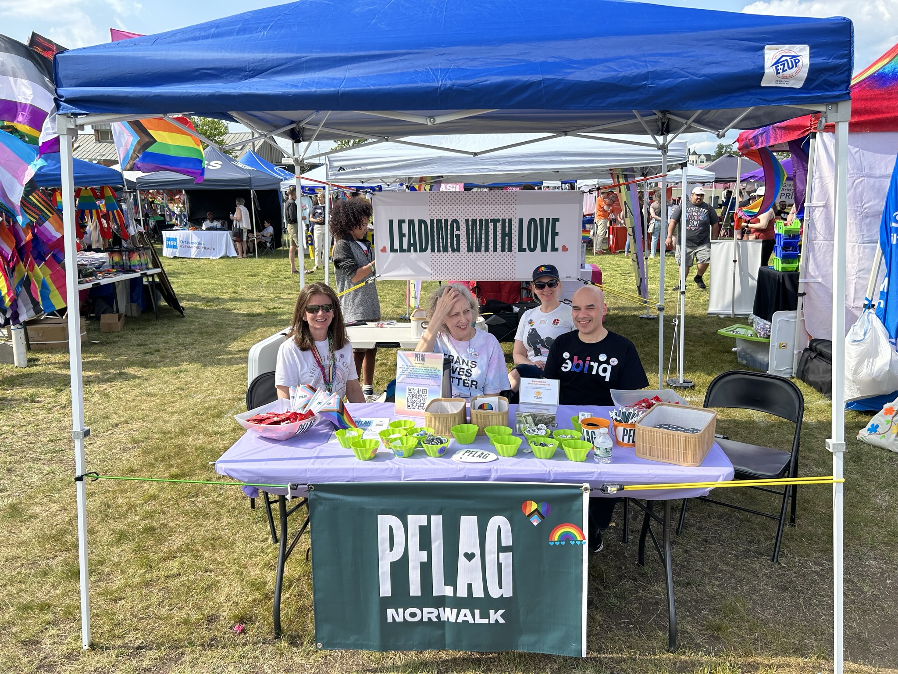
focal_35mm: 26
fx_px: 674
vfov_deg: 53.1
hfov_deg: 67.3
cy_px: 337
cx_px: 449
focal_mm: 5.7
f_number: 1.5
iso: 50
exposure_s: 1/2695
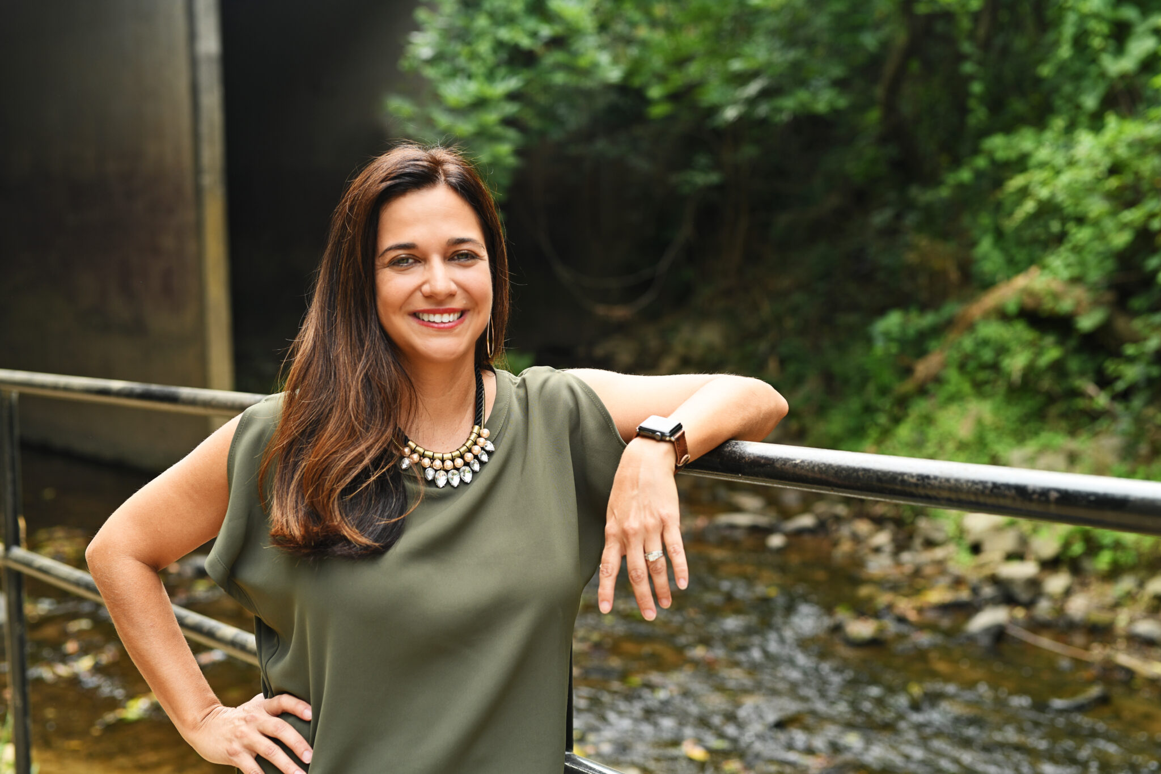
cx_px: 580
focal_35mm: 50
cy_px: 387
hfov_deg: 39.6
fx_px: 1612
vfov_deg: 27.0
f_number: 4
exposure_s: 1/160
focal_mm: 50
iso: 100
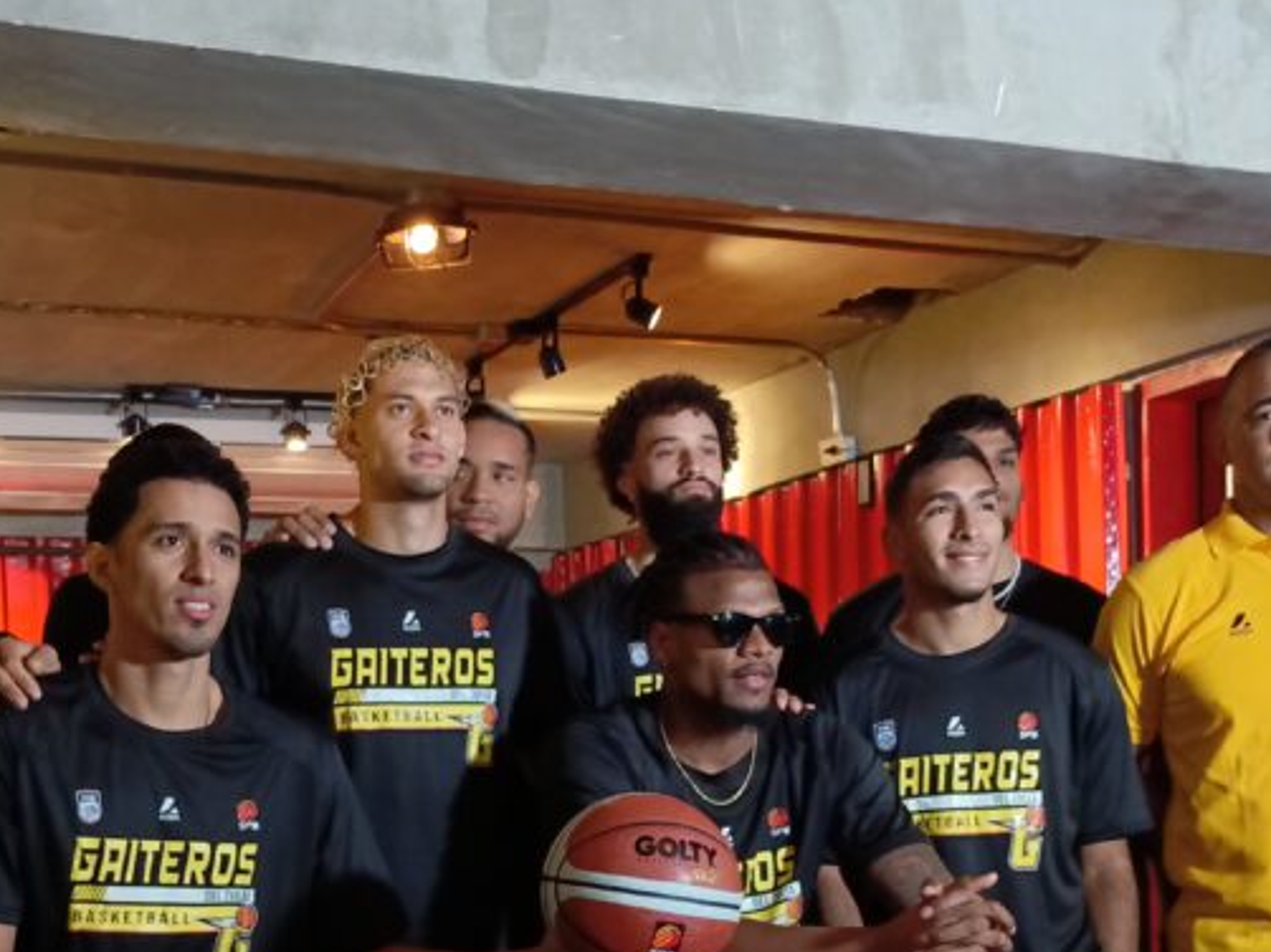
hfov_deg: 38.8
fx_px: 1798
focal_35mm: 49
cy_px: 866
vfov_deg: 28.5
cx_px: 514
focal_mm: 5.25
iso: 718
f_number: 1.7
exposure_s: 1/50
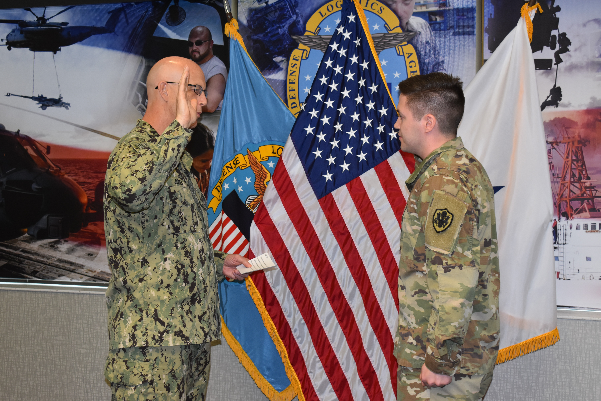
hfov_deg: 29.9
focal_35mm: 68
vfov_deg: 20.2
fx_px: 1127
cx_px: 300
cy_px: 200
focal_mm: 45
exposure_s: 1/80
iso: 800
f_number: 5
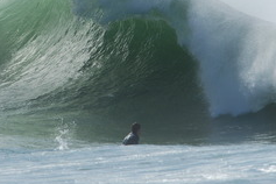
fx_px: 7528
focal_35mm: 982
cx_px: 64
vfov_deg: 1.4
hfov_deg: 2.1
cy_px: 39
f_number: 5.6
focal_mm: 310
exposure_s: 1/1000
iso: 100
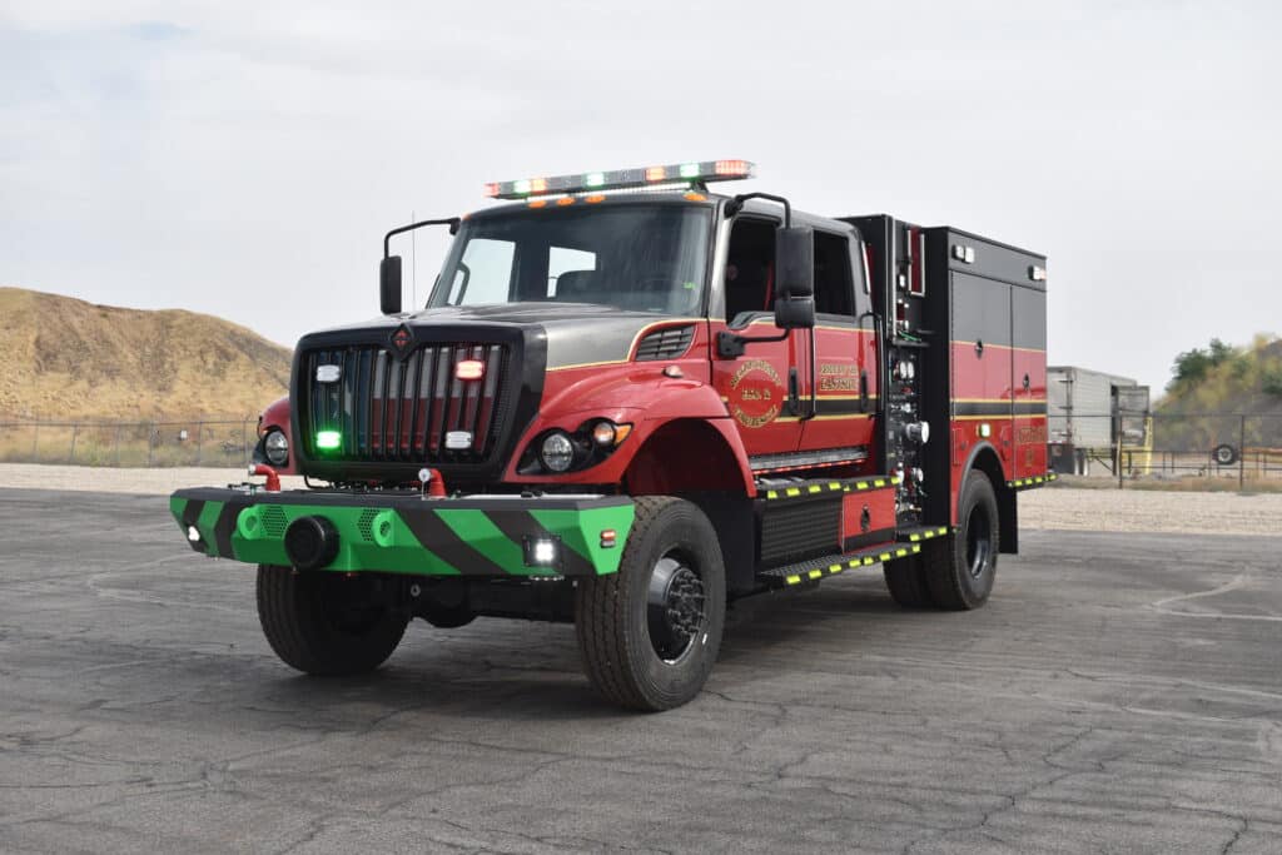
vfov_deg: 31.9
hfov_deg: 46.4
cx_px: 641
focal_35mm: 42
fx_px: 1496
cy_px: 428
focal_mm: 28
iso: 100
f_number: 6.3
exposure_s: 1/250
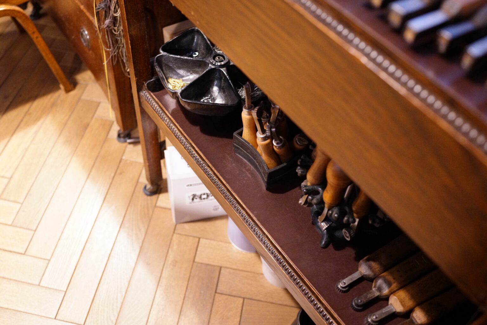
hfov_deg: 54.4
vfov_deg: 37.9
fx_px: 474
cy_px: 162
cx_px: 244
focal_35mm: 35
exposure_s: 1/60
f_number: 3.5
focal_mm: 35
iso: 6400
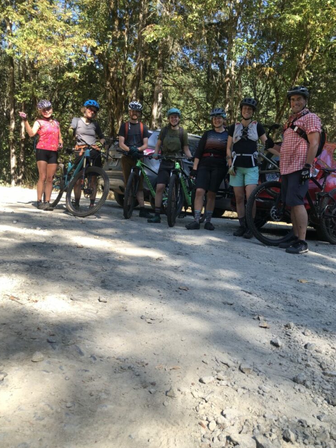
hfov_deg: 48.2
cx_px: 170
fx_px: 375
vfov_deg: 61.7
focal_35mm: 29
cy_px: 221
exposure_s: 1/322
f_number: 1.8
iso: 20
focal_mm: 3.99
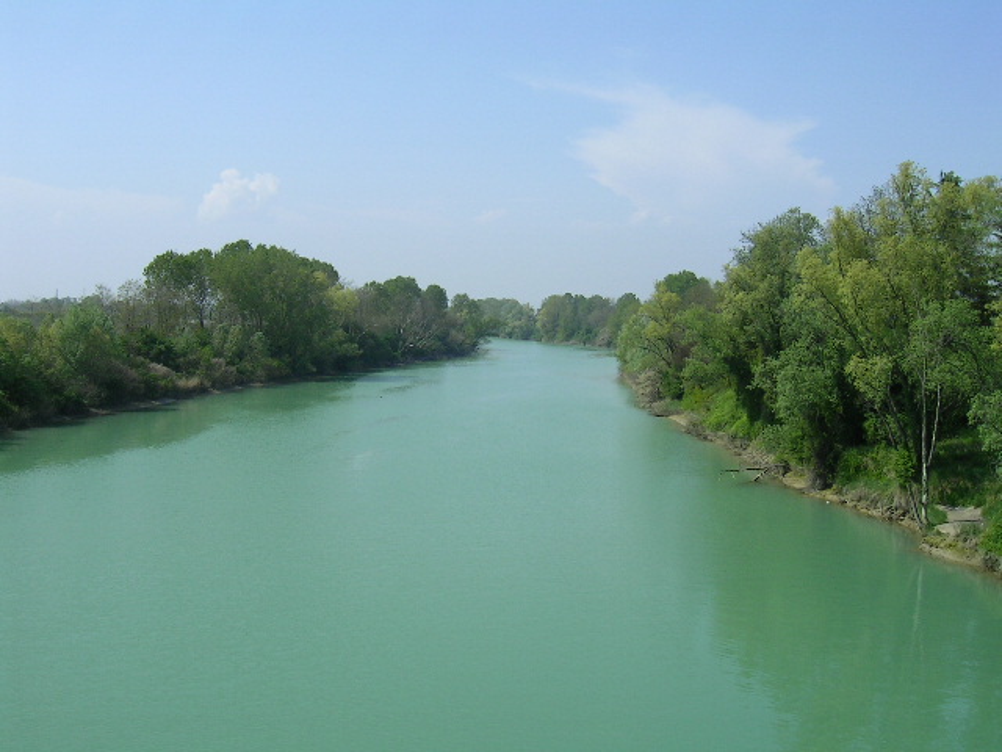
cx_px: 501
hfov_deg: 51.4
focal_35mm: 36
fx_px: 1042
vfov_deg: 39.7
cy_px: 376
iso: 50
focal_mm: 5.6
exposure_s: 1/529
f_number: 4.8
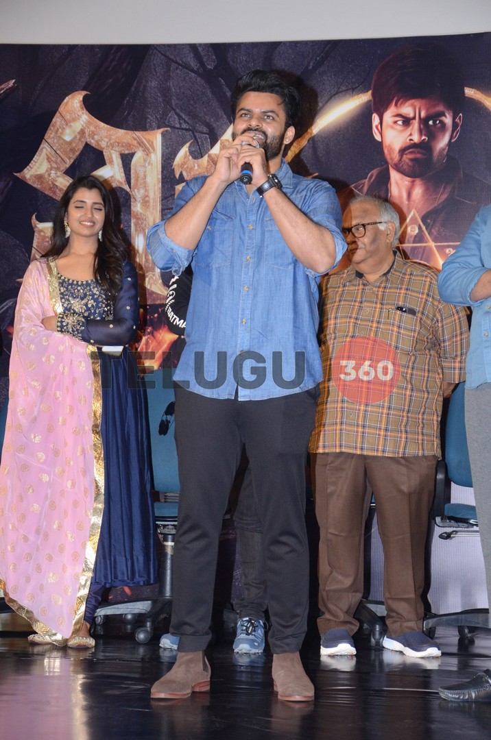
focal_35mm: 87
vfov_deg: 23.4
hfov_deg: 15.6
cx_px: 246
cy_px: 370
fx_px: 1787
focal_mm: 58
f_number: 5.6
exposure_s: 1/125
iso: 1000
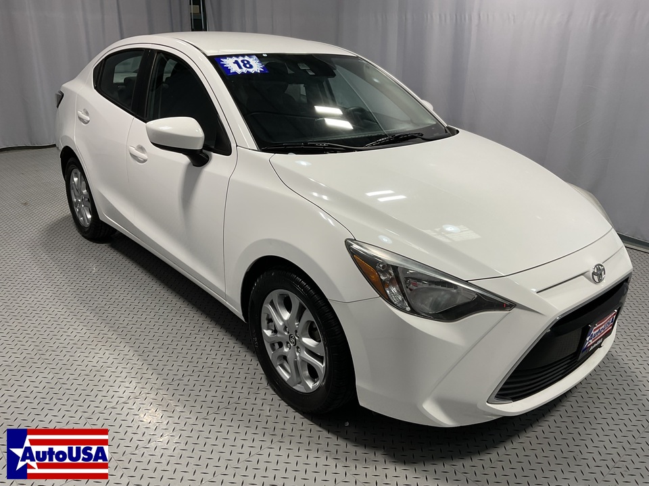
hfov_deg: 61.7
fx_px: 544
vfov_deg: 48.2
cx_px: 324
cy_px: 243
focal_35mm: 29
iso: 20
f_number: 1.8
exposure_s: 1/120
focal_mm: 3
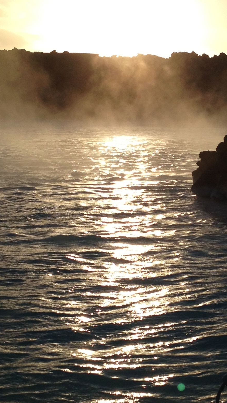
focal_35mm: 80
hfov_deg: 15.1
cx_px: 159
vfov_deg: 26.5
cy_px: 216
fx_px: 856
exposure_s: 1/6135
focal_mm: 4.28
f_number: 2.4
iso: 50
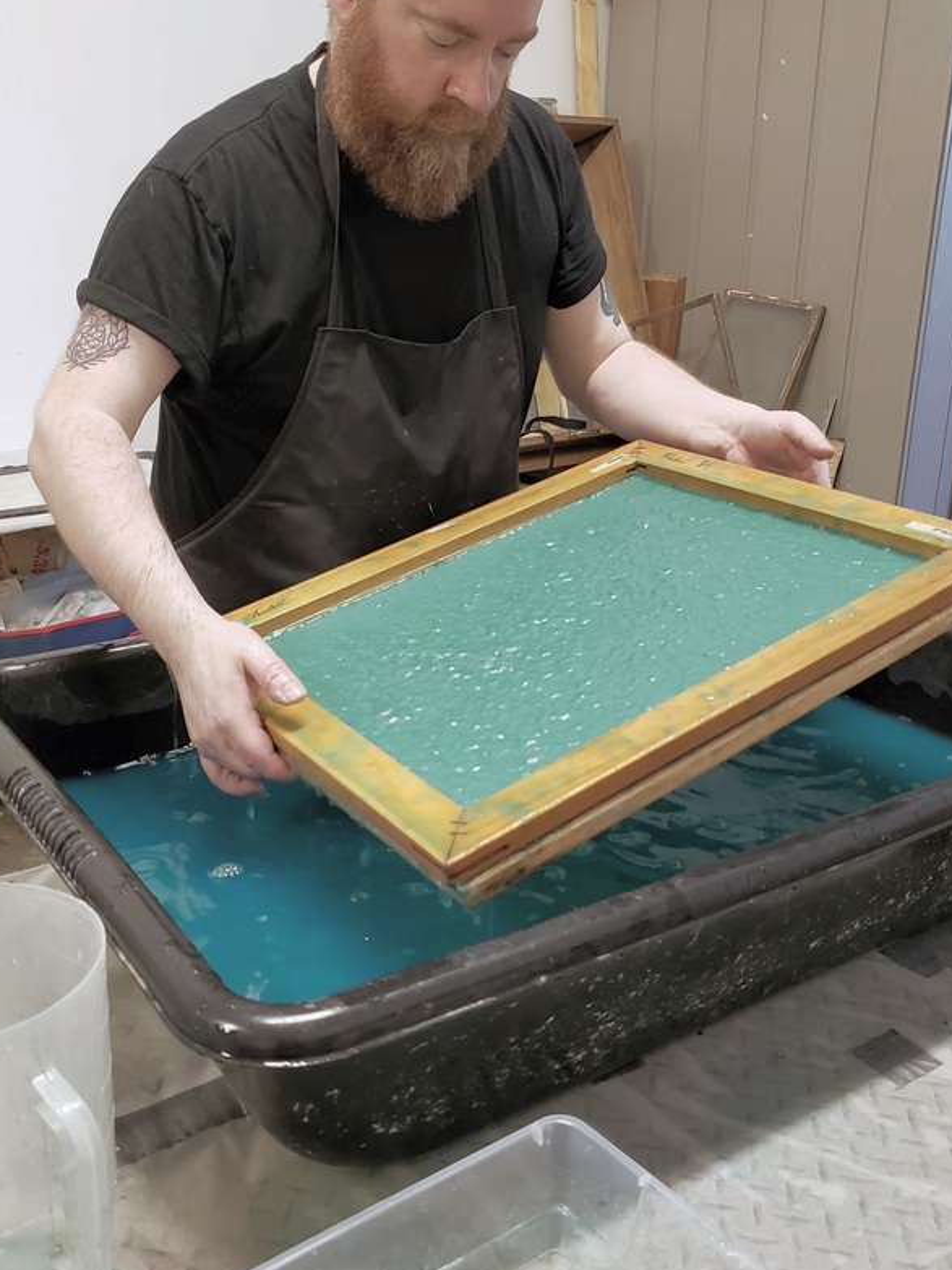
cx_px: 441
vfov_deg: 54.0
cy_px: 659
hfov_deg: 41.8
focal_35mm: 34
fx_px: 1247
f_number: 1.5
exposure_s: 1/60
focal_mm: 4.3
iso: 320
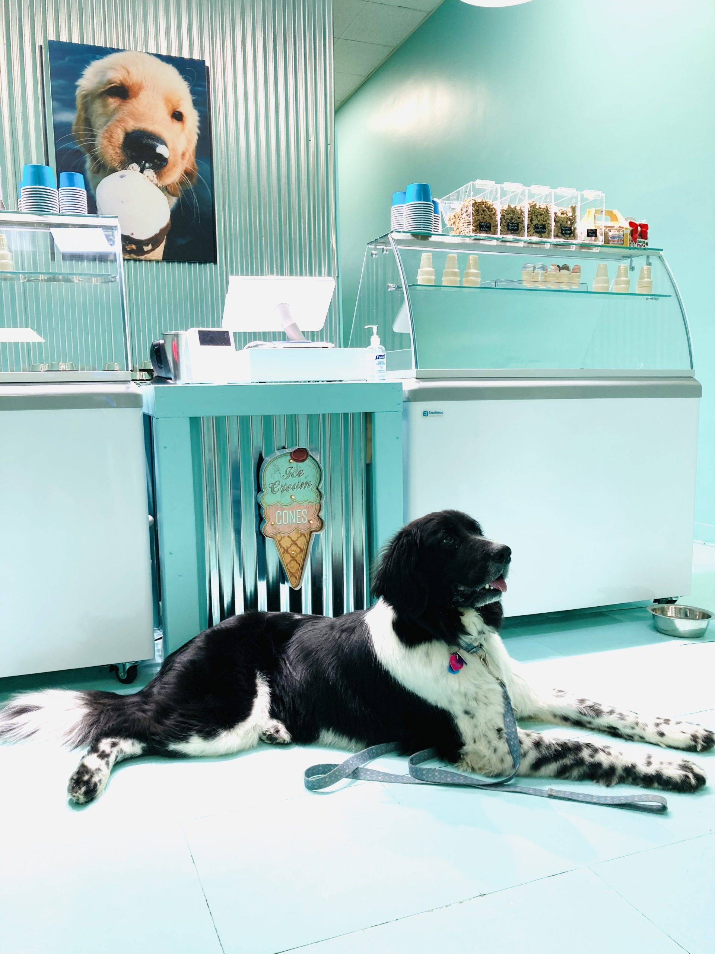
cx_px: 358
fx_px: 771
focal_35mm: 28
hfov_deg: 49.7
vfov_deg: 63.4
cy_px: 477
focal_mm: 3.99
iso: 50
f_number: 1.8
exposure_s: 1/60
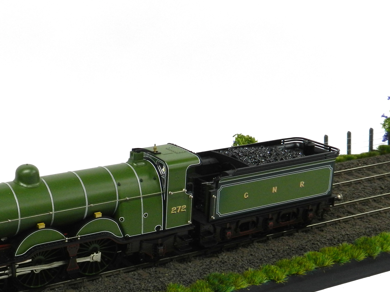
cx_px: 93
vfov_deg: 20.3
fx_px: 811
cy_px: 216
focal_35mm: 72
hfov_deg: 26.6
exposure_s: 1/30
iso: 360
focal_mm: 8.1
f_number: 4.2
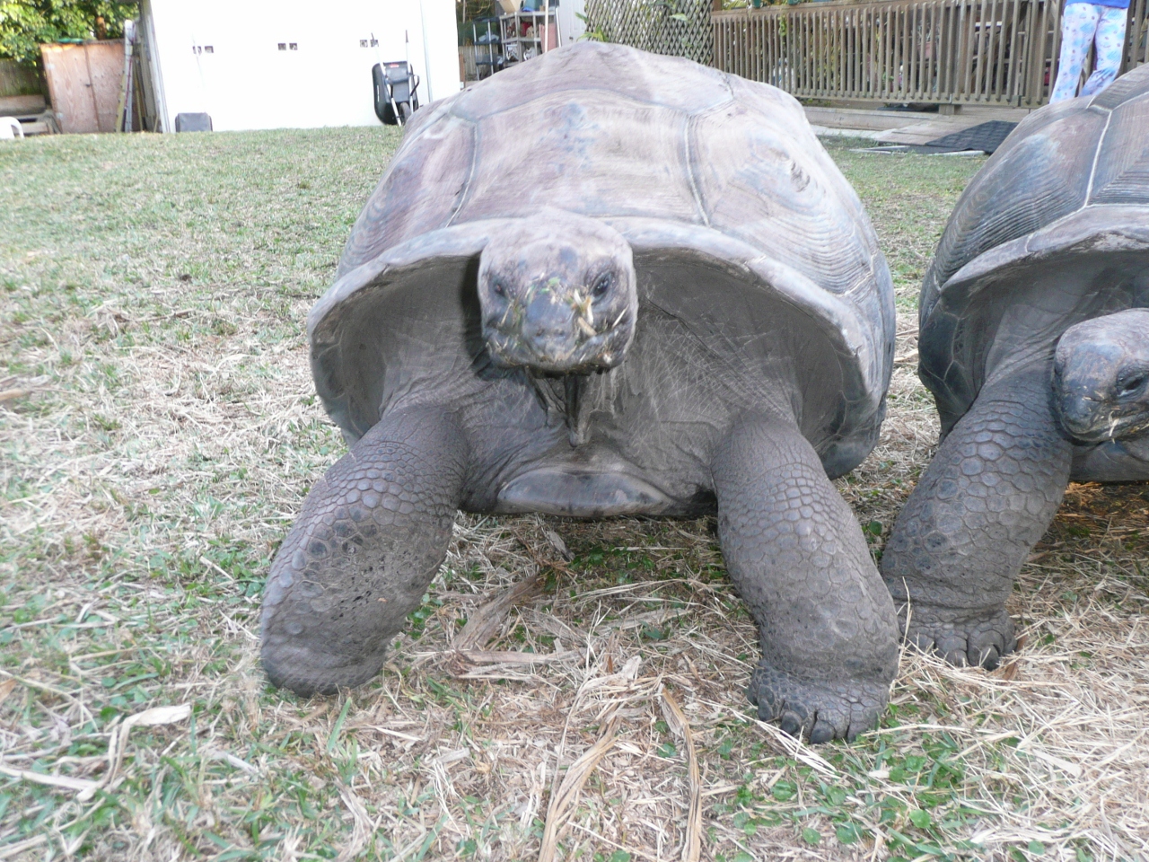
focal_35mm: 34
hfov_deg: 54.0
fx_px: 1129
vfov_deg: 41.8
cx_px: 574
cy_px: 431
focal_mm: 5.5
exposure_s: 1/30
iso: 125
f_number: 3.6
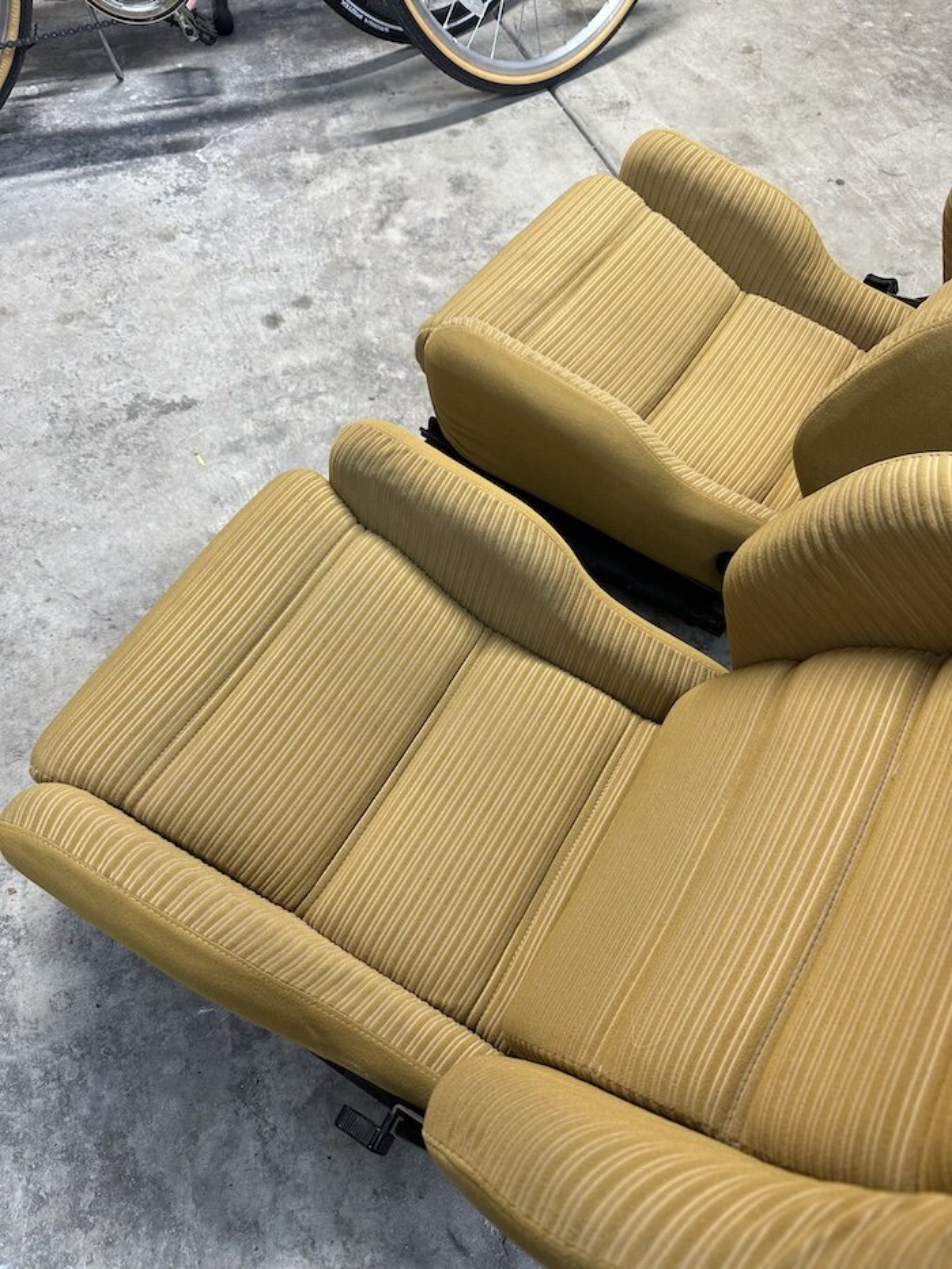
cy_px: 634
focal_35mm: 24
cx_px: 476
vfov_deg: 71.6
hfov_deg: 56.8
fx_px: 880
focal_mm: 6.86
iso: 125
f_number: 1.78
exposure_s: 1/60
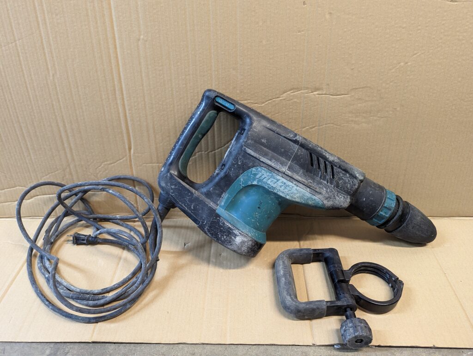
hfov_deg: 71.5
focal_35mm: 24
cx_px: 236
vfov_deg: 56.9
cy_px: 178
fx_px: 328
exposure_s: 1/24.8
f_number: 1.85
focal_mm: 6.81
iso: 475
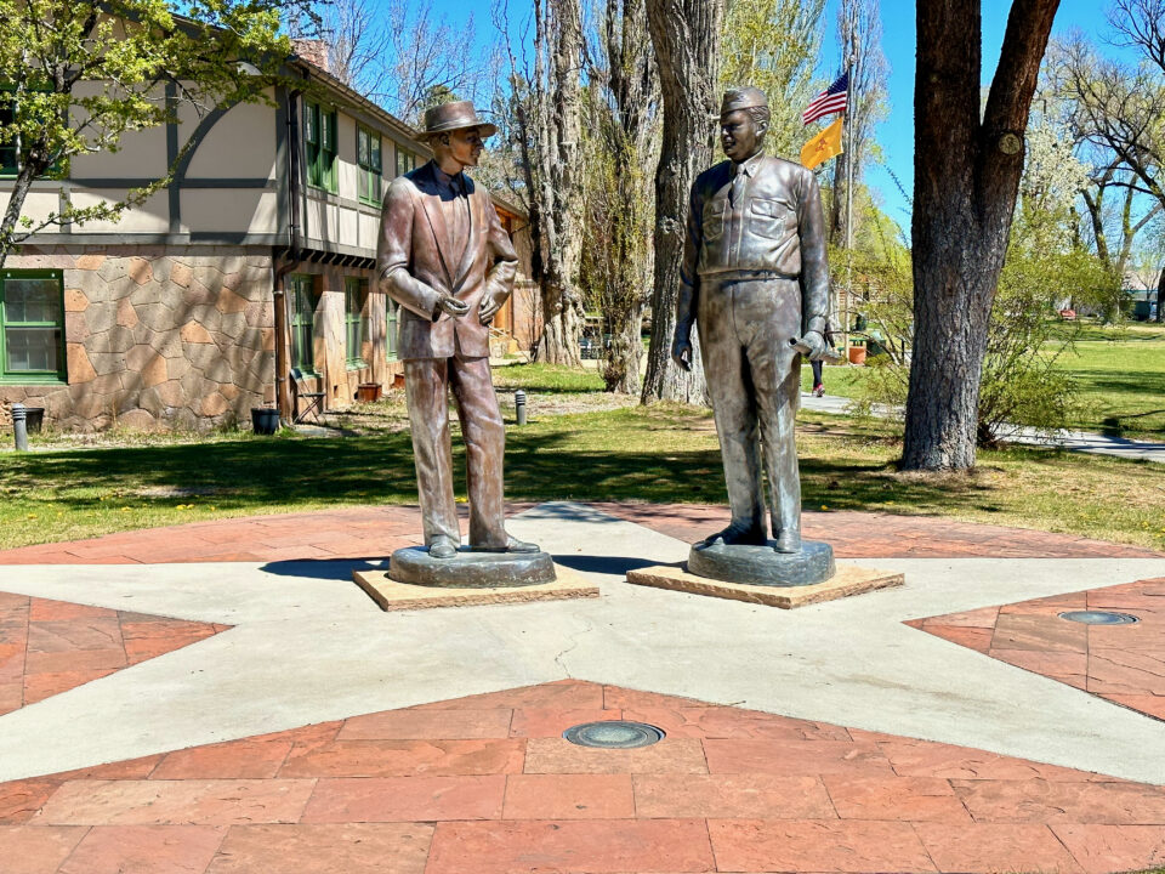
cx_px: 582
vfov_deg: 30.3
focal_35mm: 48
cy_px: 437
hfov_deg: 39.7
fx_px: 1615
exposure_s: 1/4016
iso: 64
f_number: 1.78
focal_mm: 6.86
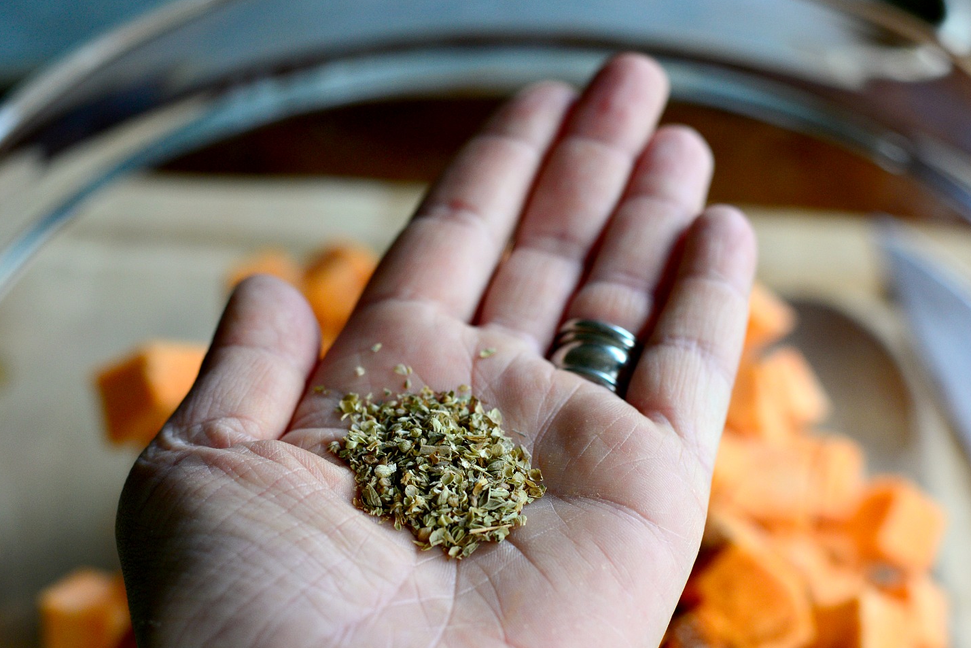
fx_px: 2050
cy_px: 457
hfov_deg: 26.6
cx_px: 492
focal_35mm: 76
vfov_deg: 17.9
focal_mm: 50
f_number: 4
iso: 640
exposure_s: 1/125
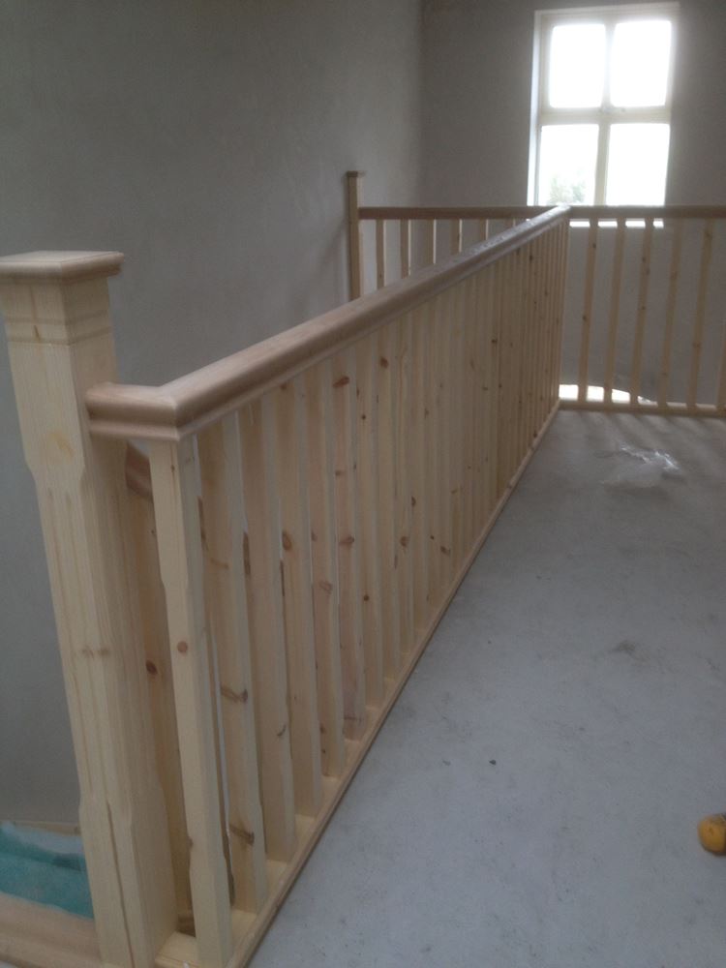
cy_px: 484
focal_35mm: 35
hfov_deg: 40.7
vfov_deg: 52.6
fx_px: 979
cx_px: 363
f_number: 2.4
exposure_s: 1/20
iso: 80
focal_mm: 4.28
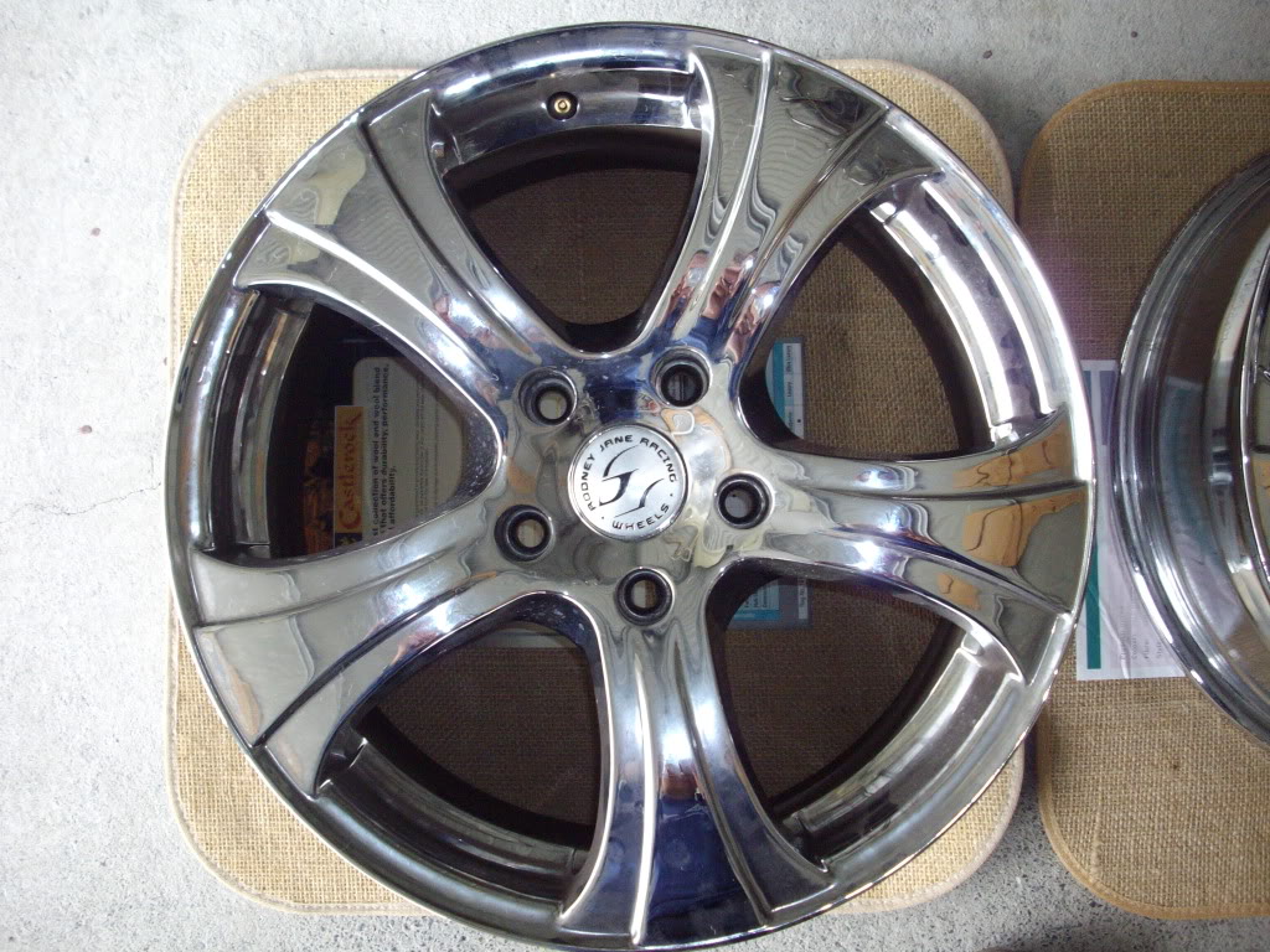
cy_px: 476
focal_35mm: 37
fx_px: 1357
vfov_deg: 38.7
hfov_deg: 50.1
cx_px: 635
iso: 213
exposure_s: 1/50
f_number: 2.8
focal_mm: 6.2
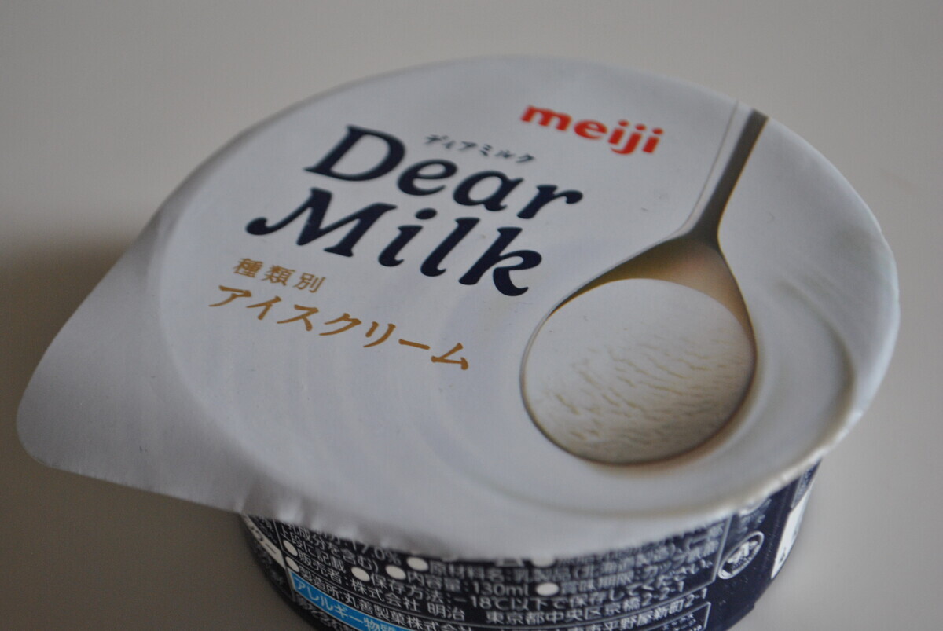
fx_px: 2163
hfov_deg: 24.6
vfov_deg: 16.6
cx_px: 472
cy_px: 316
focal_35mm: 82
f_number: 5.6
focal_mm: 55
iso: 400
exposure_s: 1/25
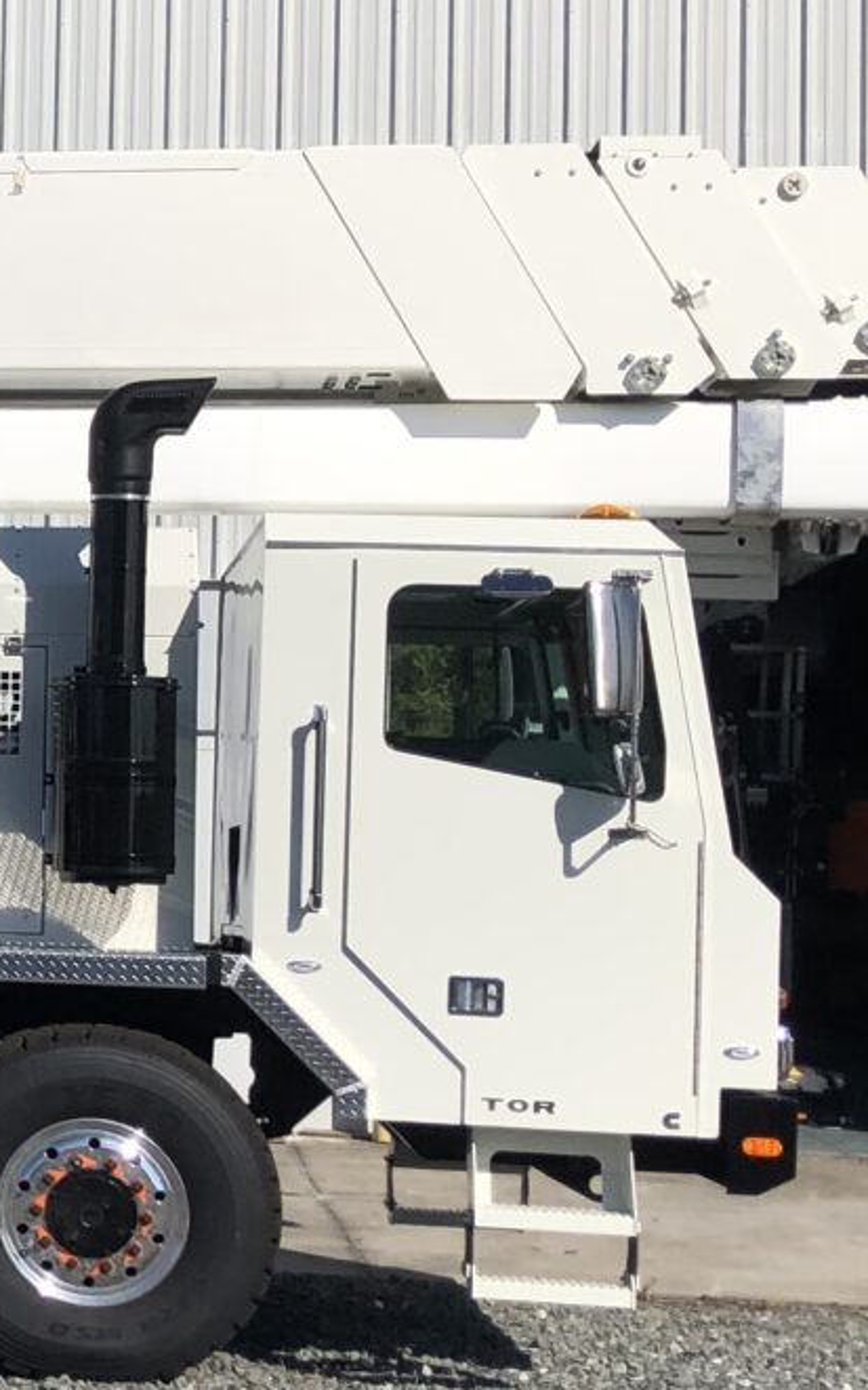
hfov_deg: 12.9
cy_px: 667
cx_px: -696
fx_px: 3483
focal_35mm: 92
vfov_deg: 22.6
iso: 25
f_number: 1.8
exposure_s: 1/4808
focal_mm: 3.99
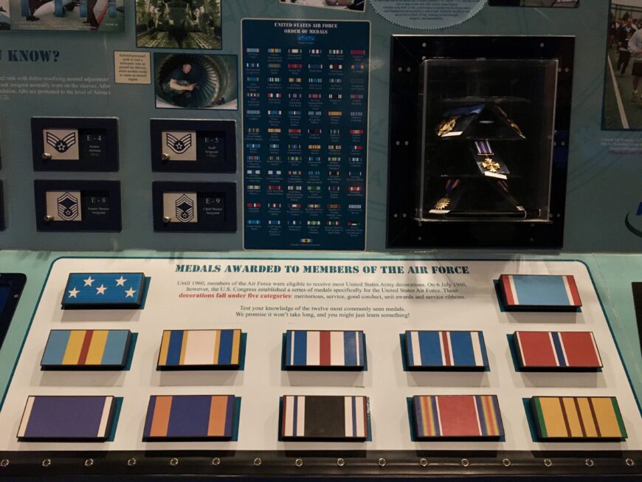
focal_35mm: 29
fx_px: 538
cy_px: 241
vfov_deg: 48.2
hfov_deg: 61.6
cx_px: 321
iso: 200
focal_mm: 4.15
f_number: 2.2
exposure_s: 1/24
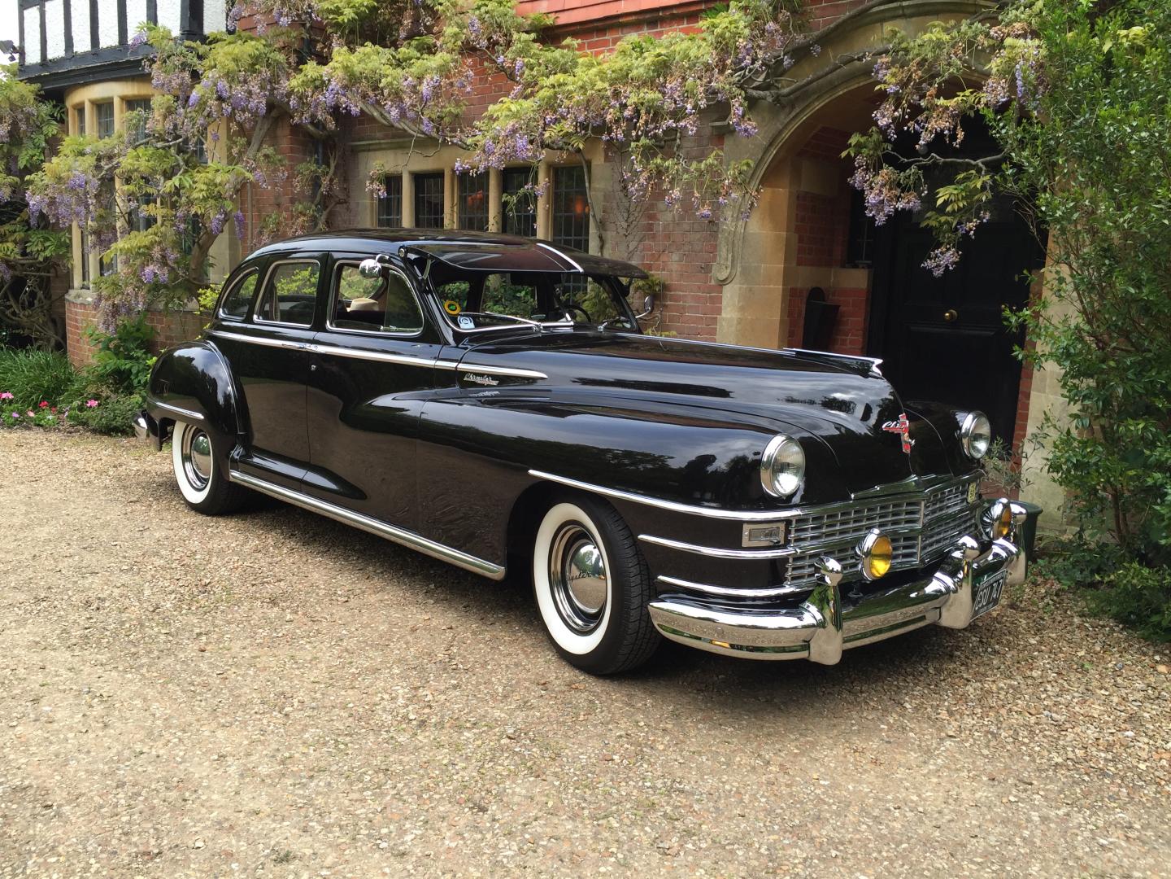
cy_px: 440
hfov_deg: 61.7
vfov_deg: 48.2
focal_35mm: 29
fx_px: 981
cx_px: 586
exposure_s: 1/460
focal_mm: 4.15
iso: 32
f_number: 2.2
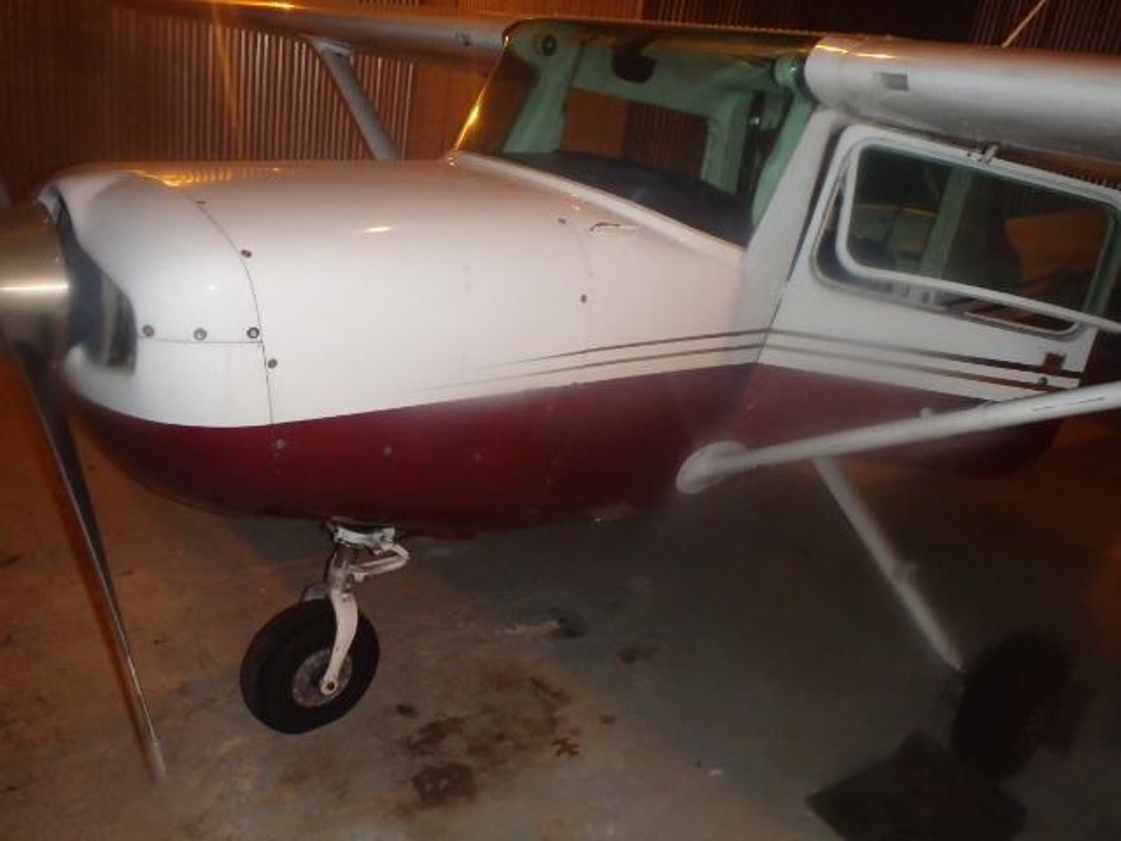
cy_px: 420
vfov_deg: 49.7
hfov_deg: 63.4
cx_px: 560
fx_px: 907
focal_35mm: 28
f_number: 3.9
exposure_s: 1/30
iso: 800
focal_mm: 5
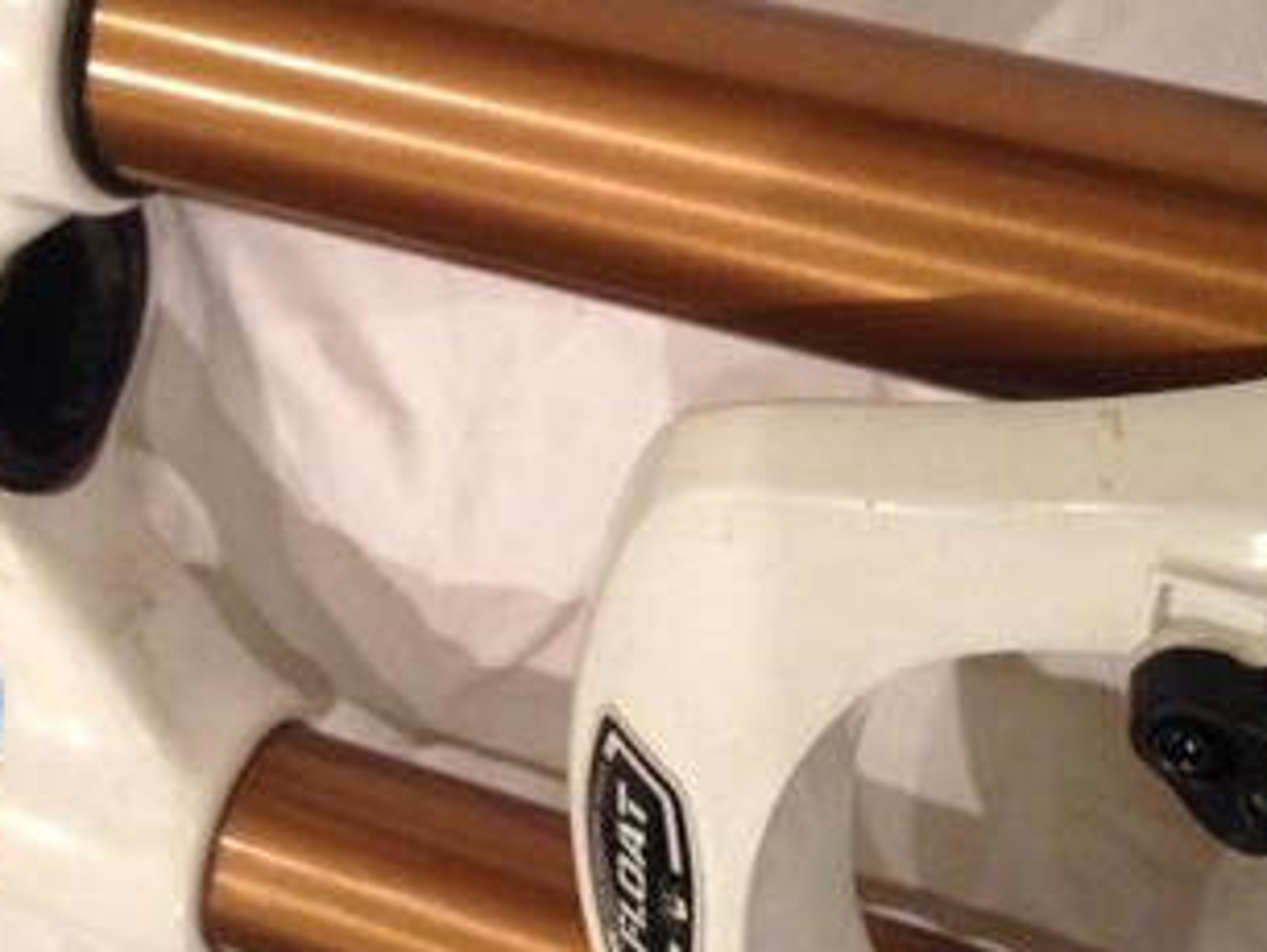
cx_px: 534
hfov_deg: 28.1
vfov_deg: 21.3
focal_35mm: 69
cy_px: 364
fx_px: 2527
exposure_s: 1/20
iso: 320
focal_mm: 4.13
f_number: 2.4
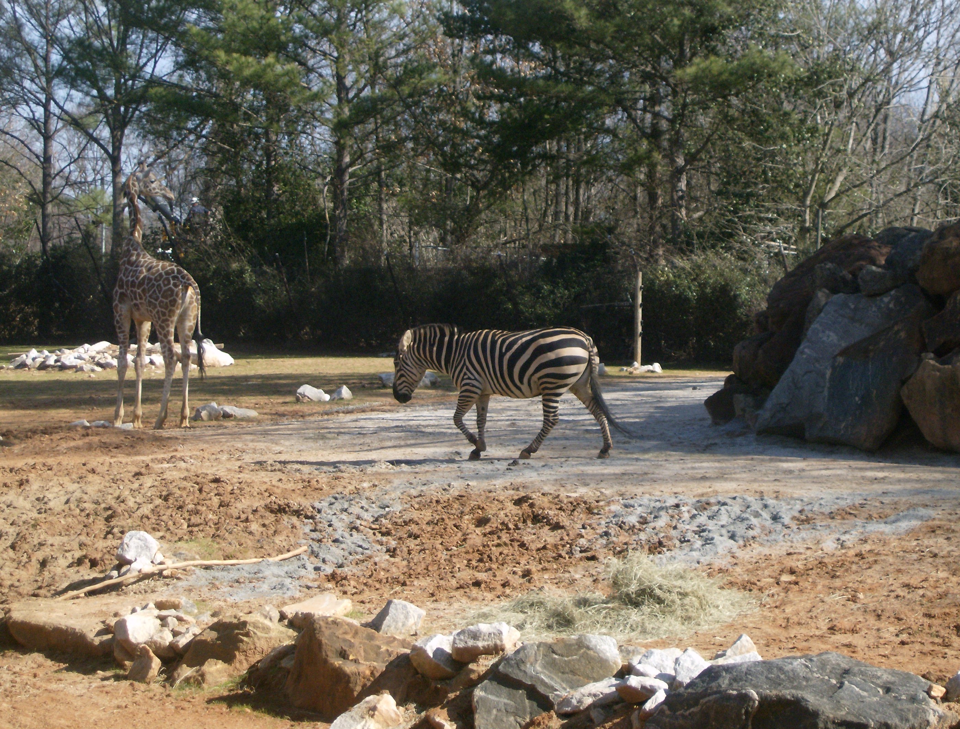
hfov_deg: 19.5
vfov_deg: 14.9
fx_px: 2787
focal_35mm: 100
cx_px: 480
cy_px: 364
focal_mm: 16.6
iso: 100
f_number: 4.6
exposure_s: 1/432
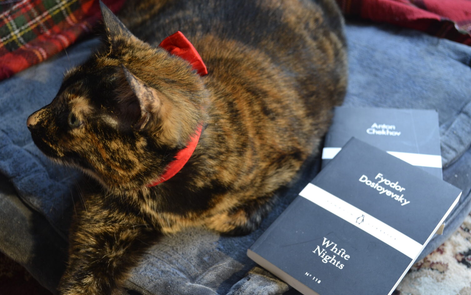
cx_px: 235
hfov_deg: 38.2
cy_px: 151
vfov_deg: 24.4
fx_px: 680
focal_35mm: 53
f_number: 5
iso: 400
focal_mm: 34
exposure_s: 1/5
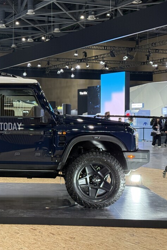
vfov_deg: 30.1
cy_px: 126
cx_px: 1
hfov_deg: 19.7
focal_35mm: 67
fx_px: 466
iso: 250
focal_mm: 6.76
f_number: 1.78
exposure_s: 1/60
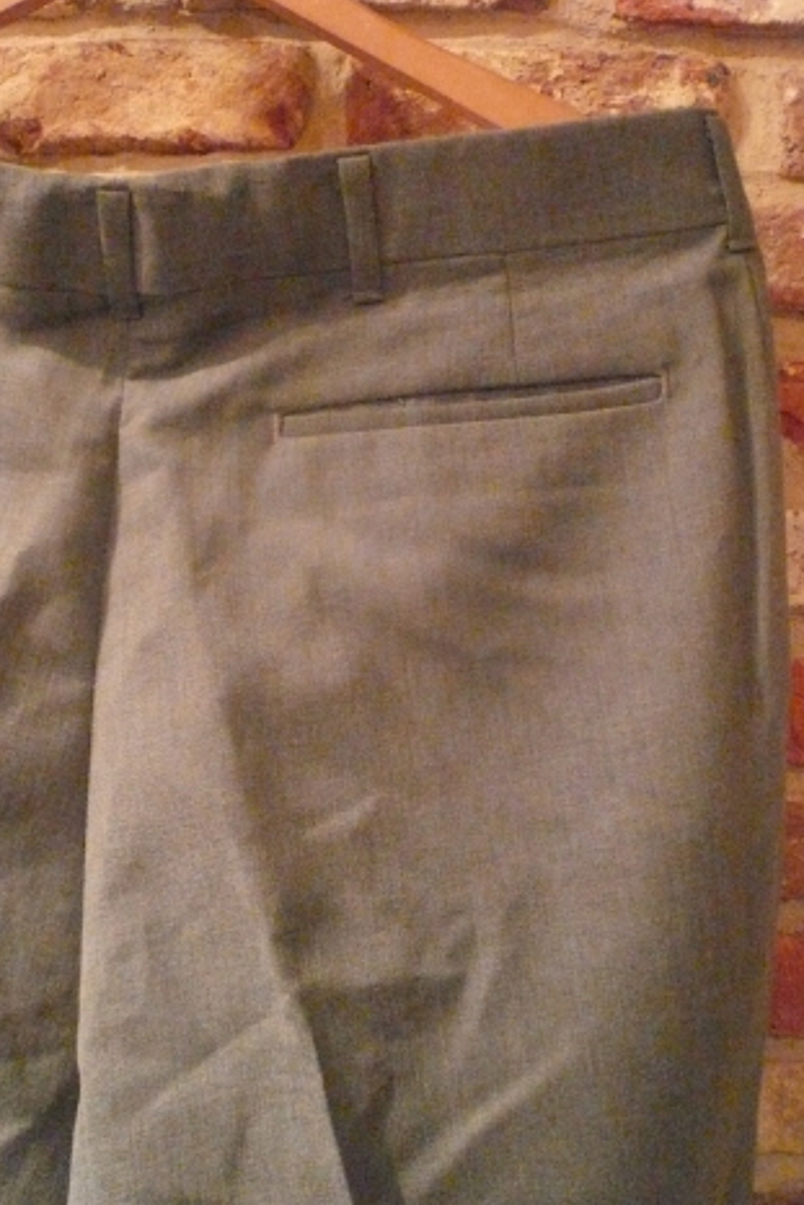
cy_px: 600
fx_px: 1004
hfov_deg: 43.6
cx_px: 354
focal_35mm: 30
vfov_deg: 61.9
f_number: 2.8
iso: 800
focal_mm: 4.6
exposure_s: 1/10
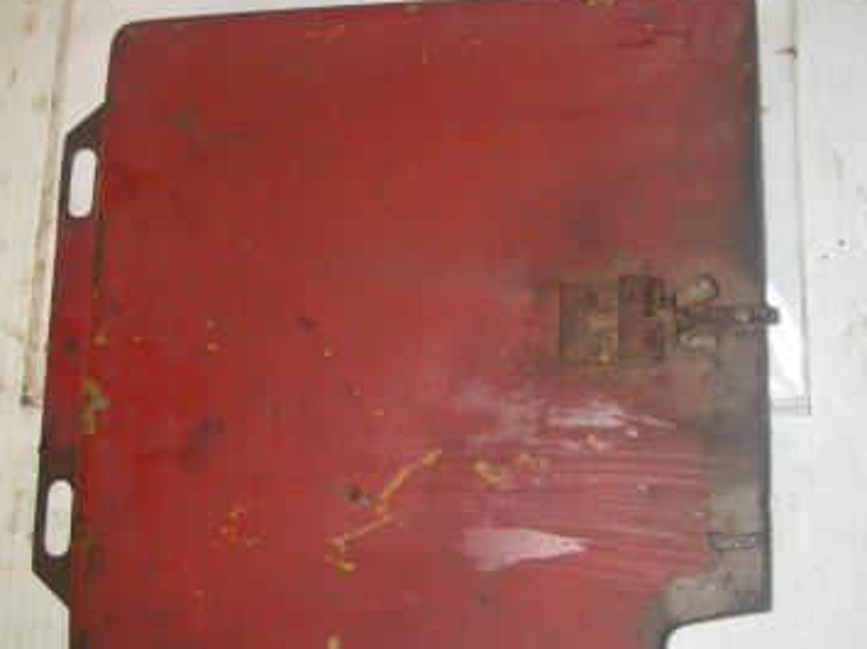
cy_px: 298
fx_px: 1202
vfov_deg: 30.2
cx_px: 481
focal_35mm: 48
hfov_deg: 39.6
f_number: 3.3
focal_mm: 6.3
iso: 200
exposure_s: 1/40
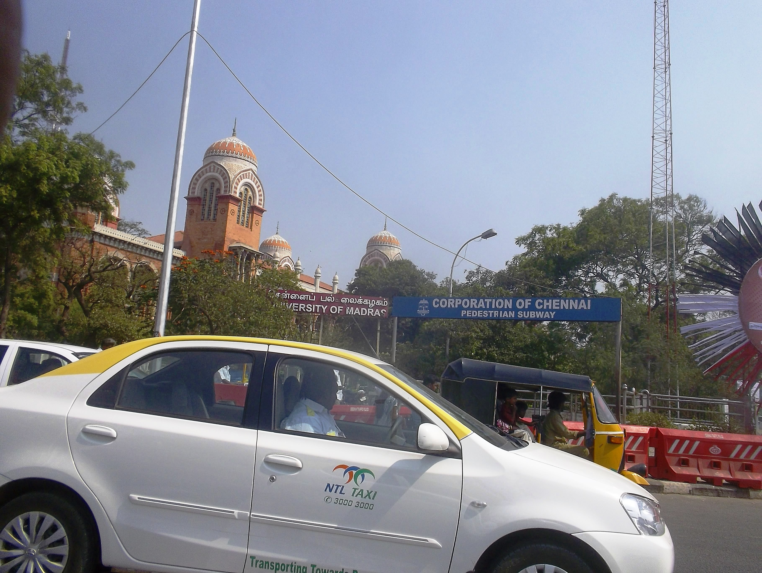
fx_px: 639
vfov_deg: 48.3
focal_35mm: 29
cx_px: 381
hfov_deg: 61.6
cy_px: 286
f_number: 5.6
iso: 80
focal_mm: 4.1
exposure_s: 1/500
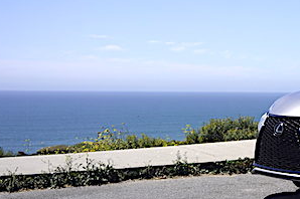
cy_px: -20
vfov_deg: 14.2
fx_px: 782
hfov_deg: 20.6
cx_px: 339
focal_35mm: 94
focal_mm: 35
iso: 100
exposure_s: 1/1250
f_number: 5
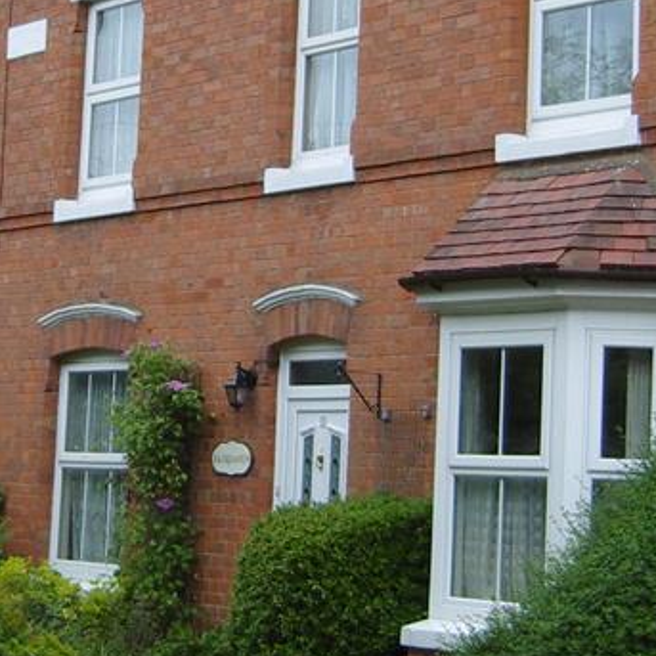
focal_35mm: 105
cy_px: 57
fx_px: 2251
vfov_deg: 16.4
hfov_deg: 16.6
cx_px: 258
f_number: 2.8
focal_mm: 7.3
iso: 100
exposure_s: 1/500
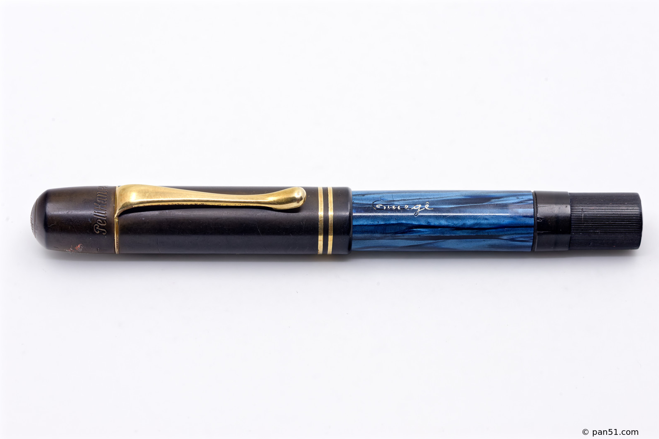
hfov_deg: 19.3
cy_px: 219
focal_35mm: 106
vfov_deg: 12.9
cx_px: 332
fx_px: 1940
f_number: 11
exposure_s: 1/15
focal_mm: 105
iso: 800
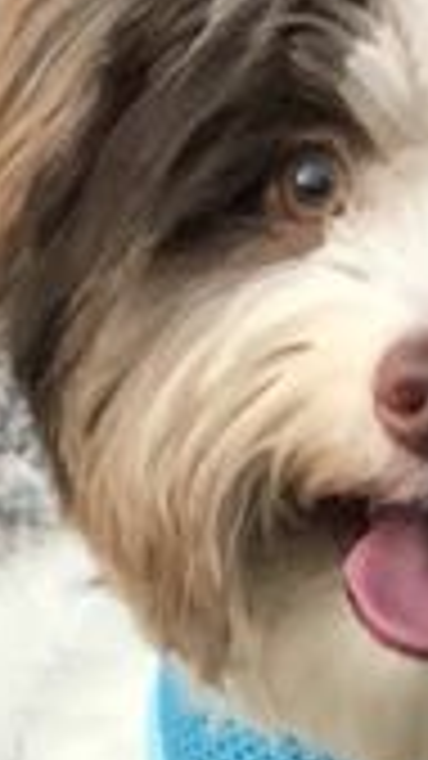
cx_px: 405
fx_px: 4340
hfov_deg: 5.6
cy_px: 355
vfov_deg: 10.0
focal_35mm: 215
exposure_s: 1/40
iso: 100
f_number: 2.4
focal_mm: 6
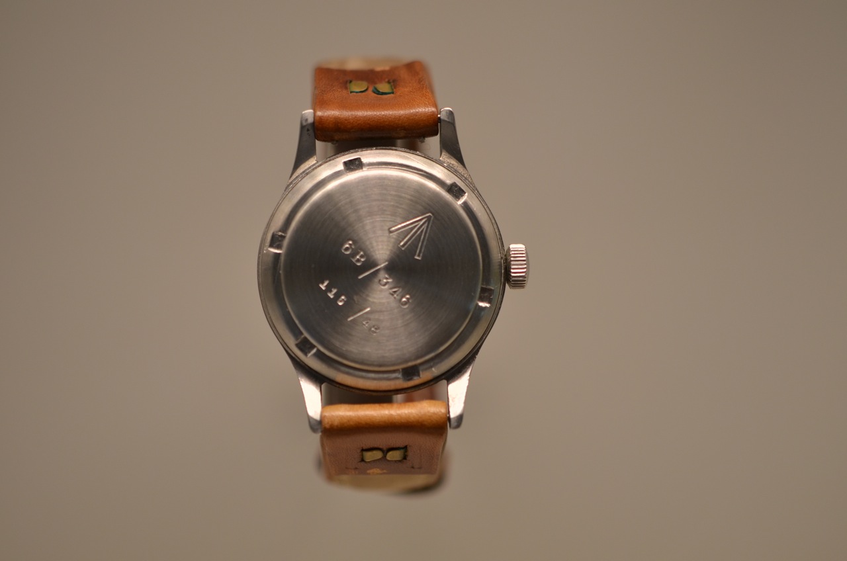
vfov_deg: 15.1
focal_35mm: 90
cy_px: 280
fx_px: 2113
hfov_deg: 22.7
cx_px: 424
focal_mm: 60
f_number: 3.2
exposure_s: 1/200
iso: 180
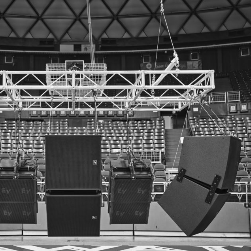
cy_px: 134
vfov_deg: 32.8
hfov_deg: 32.4
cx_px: 74
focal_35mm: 52
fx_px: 427
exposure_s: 1/40
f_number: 3.2
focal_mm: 38
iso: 400
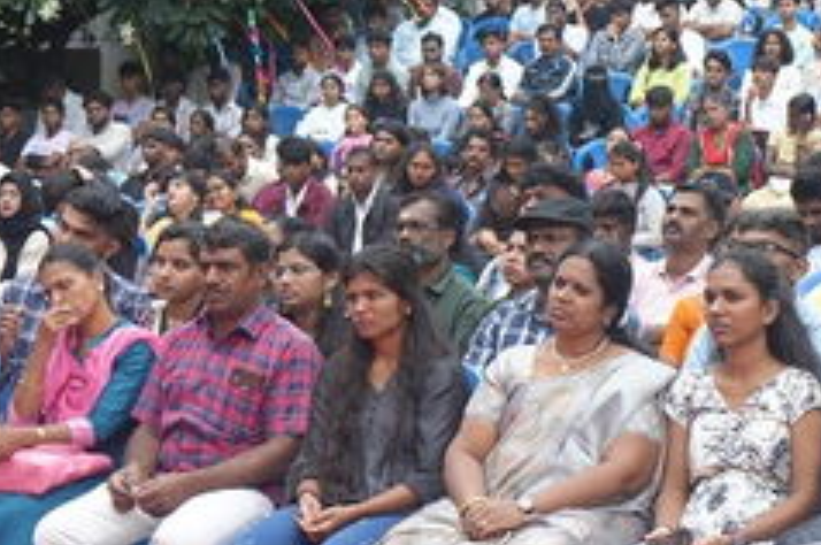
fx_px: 3120
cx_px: 429
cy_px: 309
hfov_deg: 15.0
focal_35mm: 137
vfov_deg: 10.0
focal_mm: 70
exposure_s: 1/125
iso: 640
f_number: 8
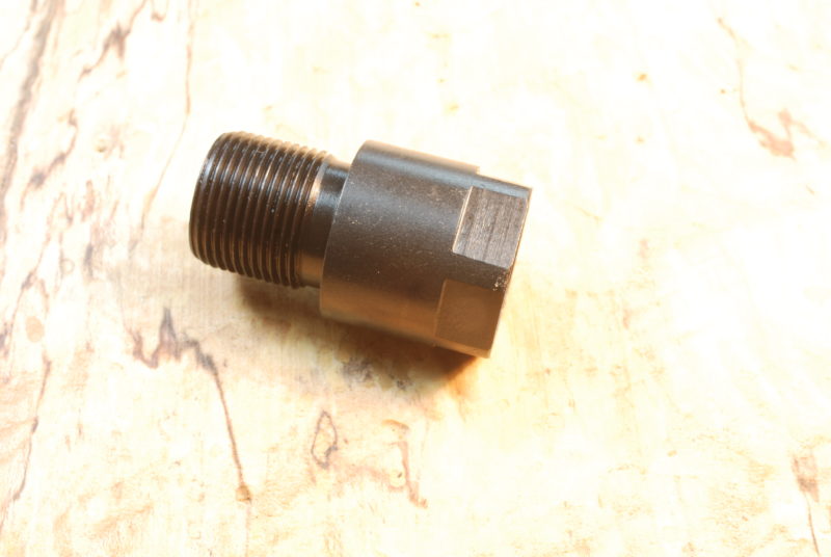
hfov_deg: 33.4
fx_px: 1387
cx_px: 416
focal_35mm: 60
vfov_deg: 22.7
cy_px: 278
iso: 200
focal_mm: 40
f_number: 22
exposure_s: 1/3
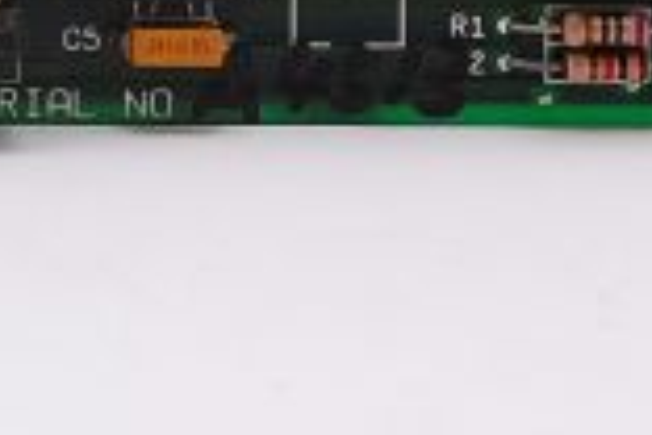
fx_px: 4075
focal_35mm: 225
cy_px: -527
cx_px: -280
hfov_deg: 9.0
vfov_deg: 5.9
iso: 320
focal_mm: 50
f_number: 14
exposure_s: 1/160
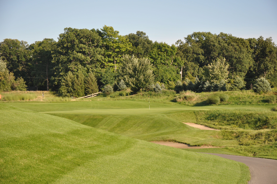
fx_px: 807
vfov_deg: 13.0
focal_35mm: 105
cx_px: 138
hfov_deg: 19.5
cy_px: 92
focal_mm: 70
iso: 200
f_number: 5.6
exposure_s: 1/500
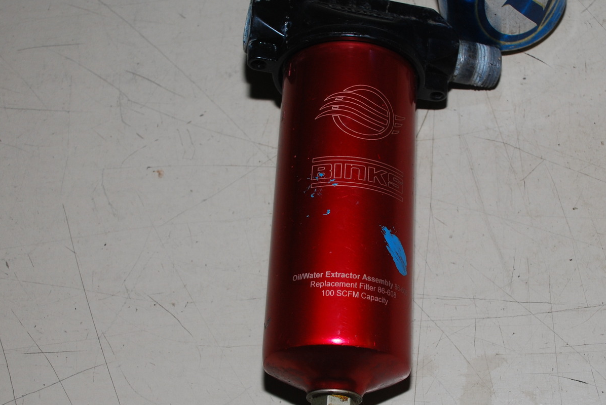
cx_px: 351
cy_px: 235
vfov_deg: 20.0
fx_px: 1146
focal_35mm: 68
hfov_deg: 29.6
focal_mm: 28
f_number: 5
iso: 200
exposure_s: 1/60
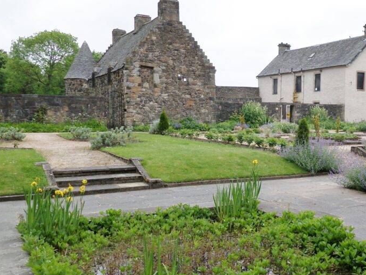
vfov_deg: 34.3
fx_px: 444
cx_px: 264
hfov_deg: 43.7
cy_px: 146
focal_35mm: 42
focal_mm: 5.1
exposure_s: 1/250
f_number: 3.3
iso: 80
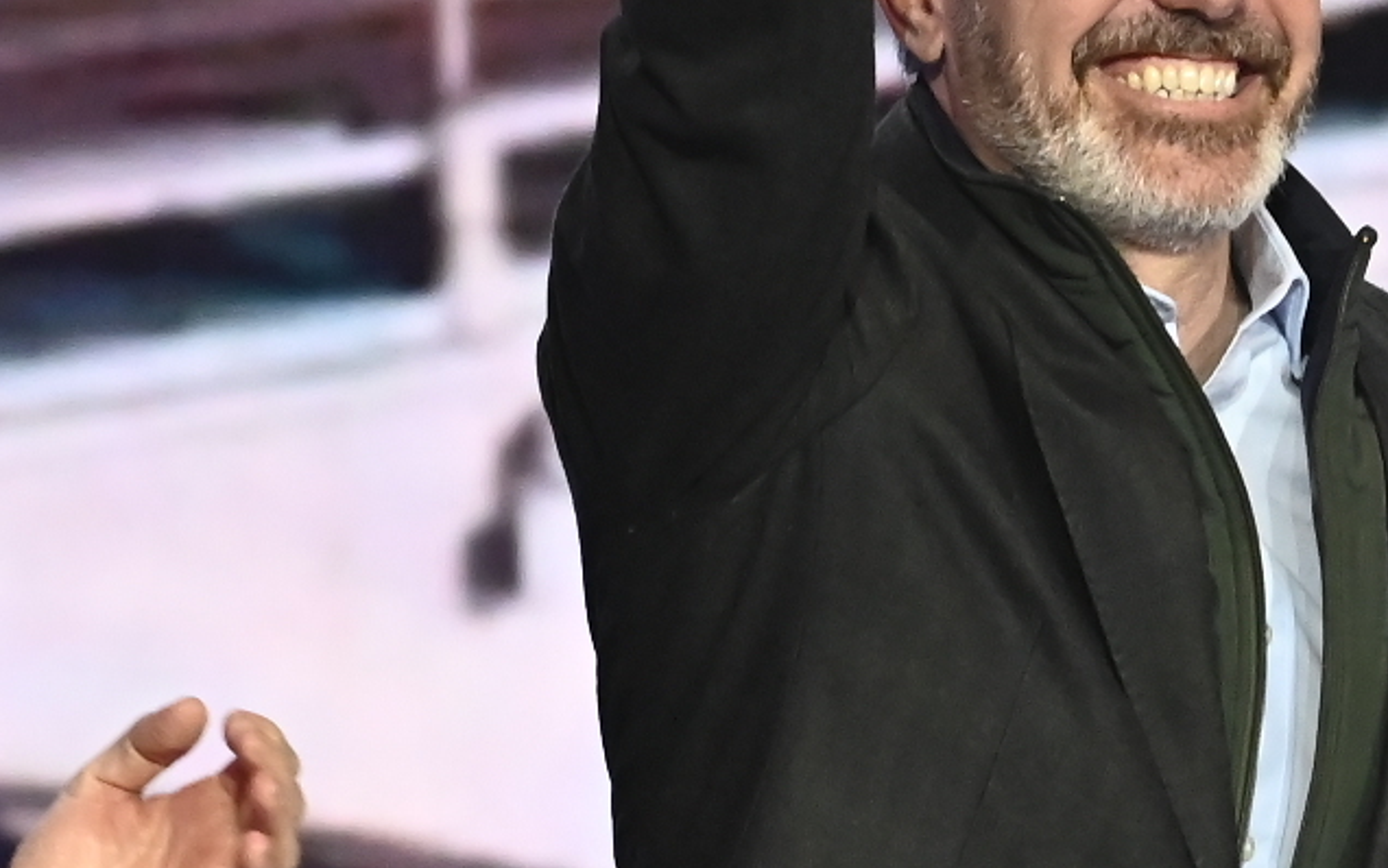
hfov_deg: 2.2
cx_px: 938
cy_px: 140
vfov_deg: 1.4
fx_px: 35797
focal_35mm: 946
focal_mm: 200
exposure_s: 1/250
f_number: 4
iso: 4000
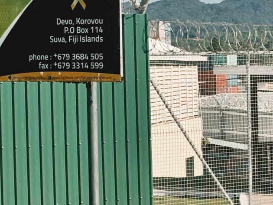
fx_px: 1231
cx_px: 180
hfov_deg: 12.6
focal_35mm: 156
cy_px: 81
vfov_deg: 9.5
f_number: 1.78
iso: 64
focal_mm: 6.76
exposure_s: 1/5848
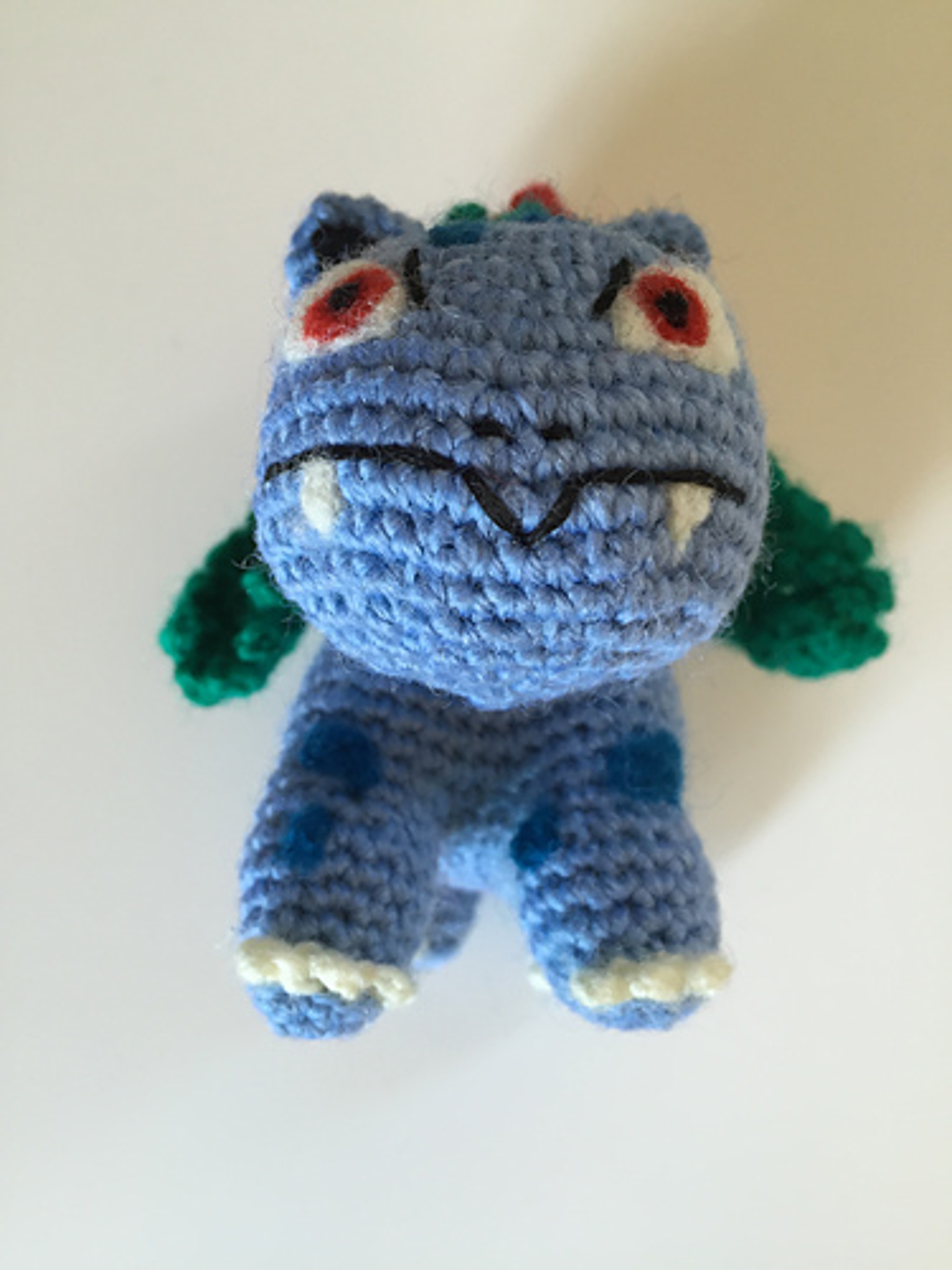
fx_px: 1063
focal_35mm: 29
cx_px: 476
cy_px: 635
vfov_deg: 61.7
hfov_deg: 48.2
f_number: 2.2
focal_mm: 4.15
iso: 80
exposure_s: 1/33
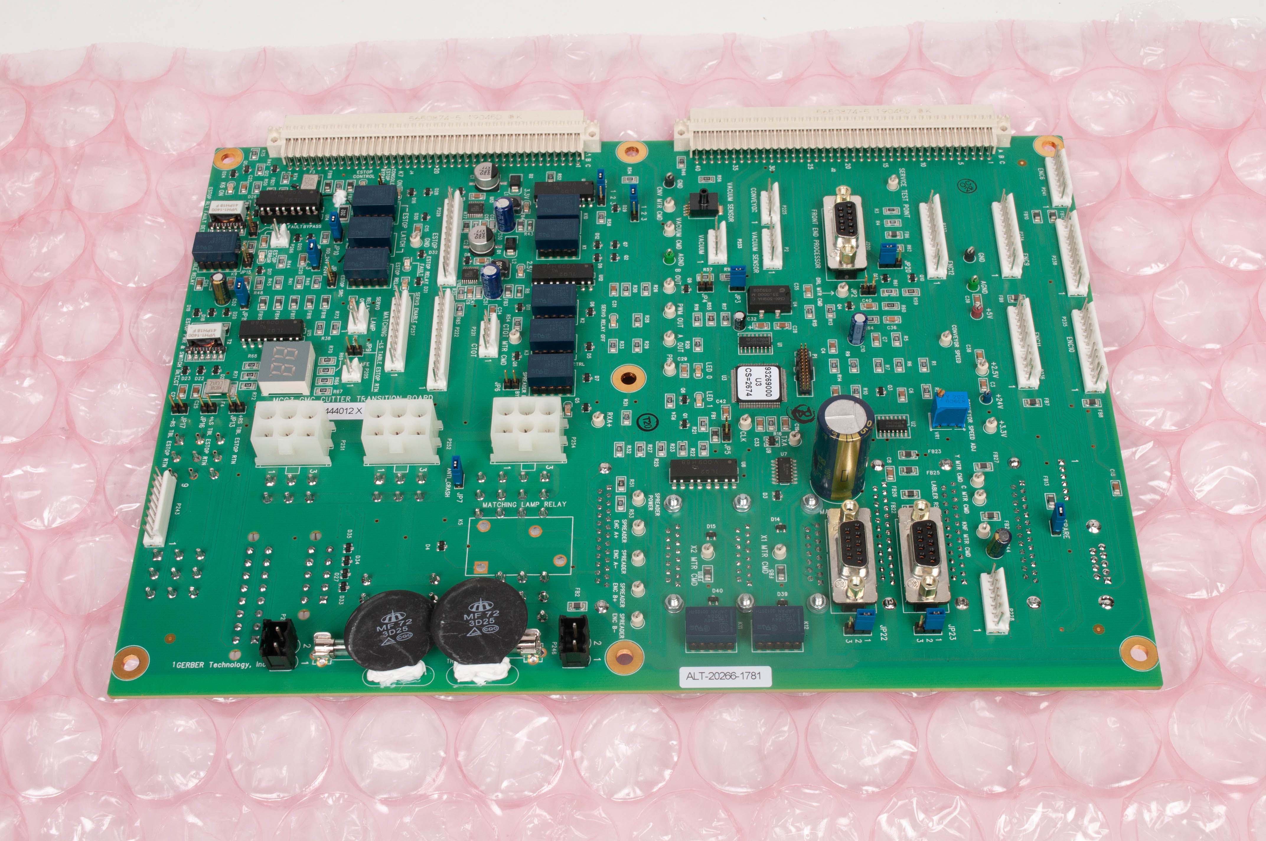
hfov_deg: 41.2
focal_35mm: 48
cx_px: 633
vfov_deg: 28.0
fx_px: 1686
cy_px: 420
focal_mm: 32
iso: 200
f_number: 11
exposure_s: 1/80
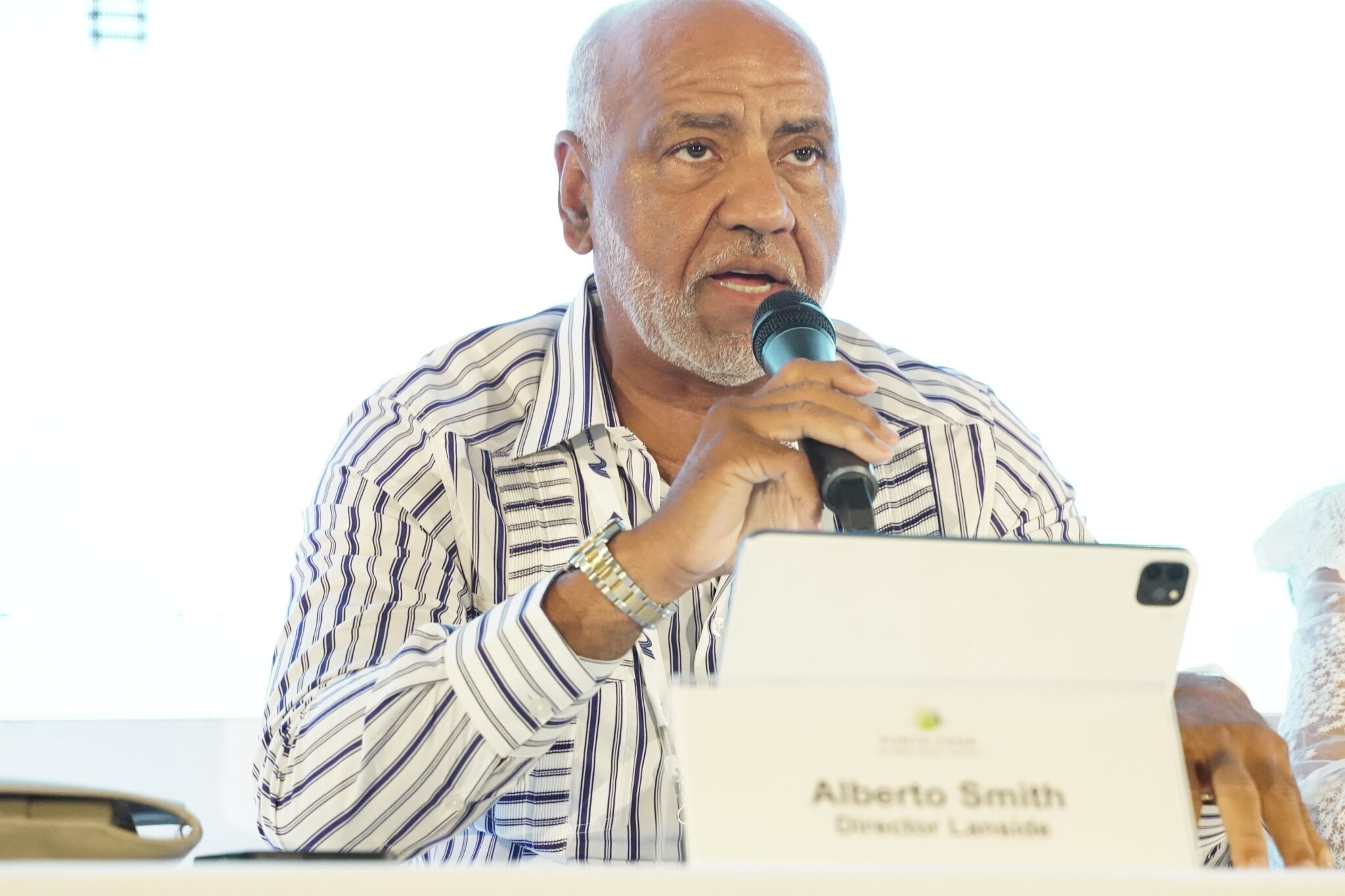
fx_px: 4184
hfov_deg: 18.3
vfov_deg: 12.2
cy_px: 448
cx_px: 672
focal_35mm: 112
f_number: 4
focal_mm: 75
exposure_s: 1/320
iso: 8000
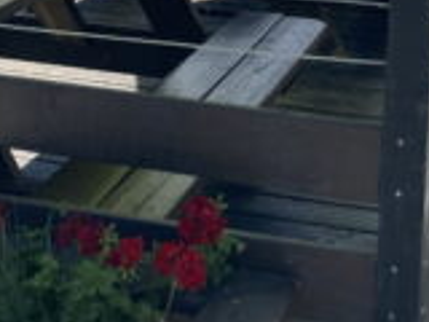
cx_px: 196
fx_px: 1301
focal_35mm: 105
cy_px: -231
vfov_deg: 13.0
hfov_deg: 18.7
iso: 20
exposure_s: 1/1715
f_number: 1.8
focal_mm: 3.99
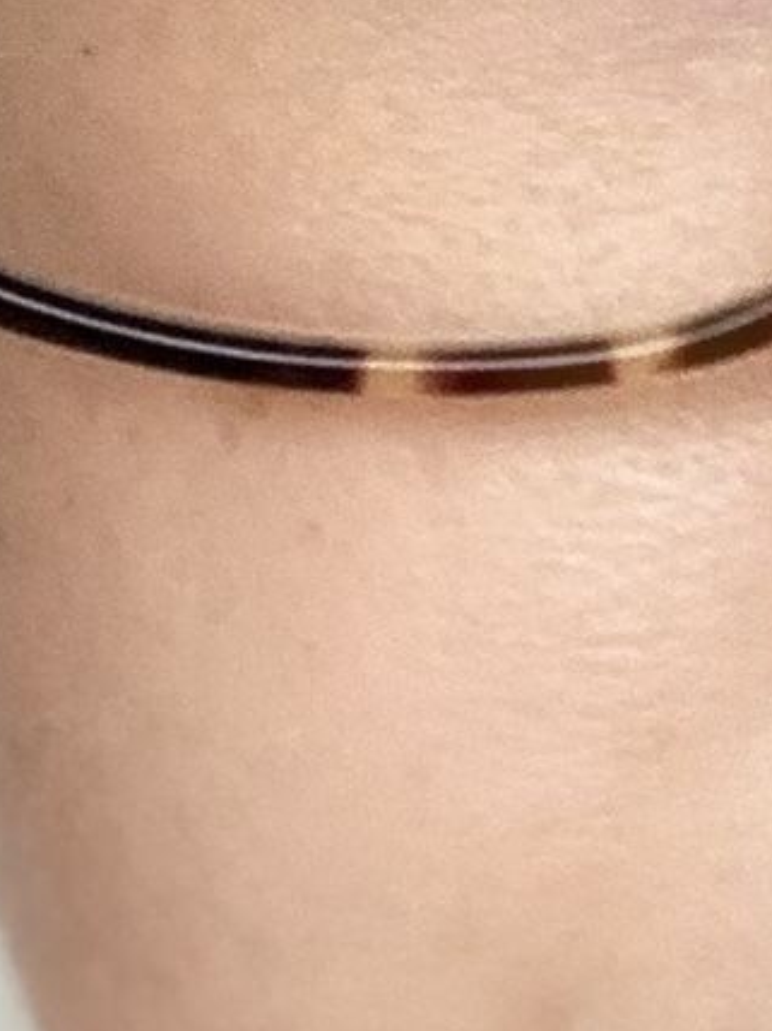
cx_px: 1304
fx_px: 5628
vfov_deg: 10.4
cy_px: 23
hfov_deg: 7.6
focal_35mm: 189
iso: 80
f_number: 2.2
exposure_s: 1/60
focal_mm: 2.87
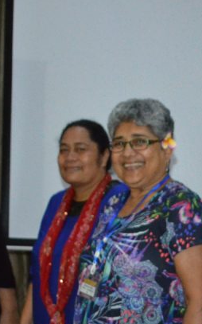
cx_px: 208
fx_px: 679
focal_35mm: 77
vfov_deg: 26.2
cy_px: 270
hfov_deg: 16.5
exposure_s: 1/60
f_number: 3.8
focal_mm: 20
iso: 3200
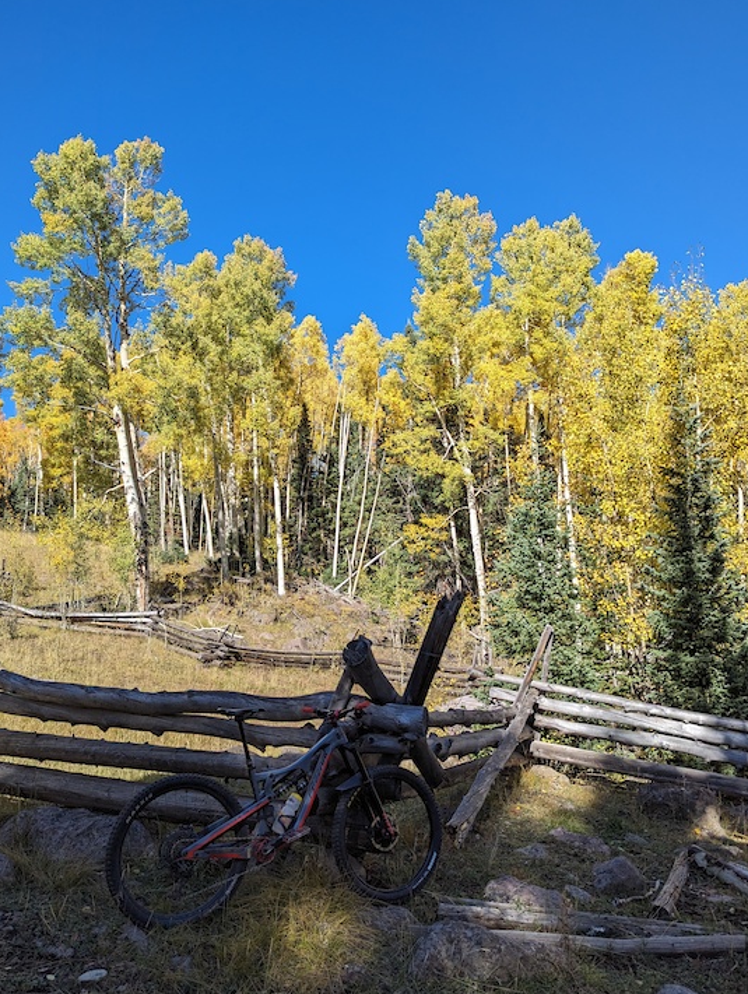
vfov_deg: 65.3
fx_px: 776
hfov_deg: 51.4
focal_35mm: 27
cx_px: 345
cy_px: 505
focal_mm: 6.81
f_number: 1.85
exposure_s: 1/1217
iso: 42
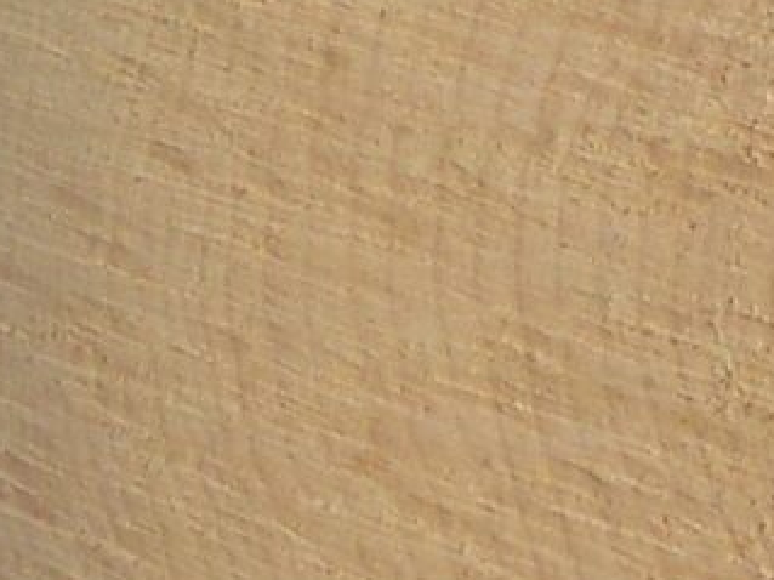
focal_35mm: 231
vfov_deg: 6.4
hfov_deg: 8.4
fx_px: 5163
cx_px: 1136
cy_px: 187
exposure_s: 1/500
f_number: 2.8
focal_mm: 5.85
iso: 64
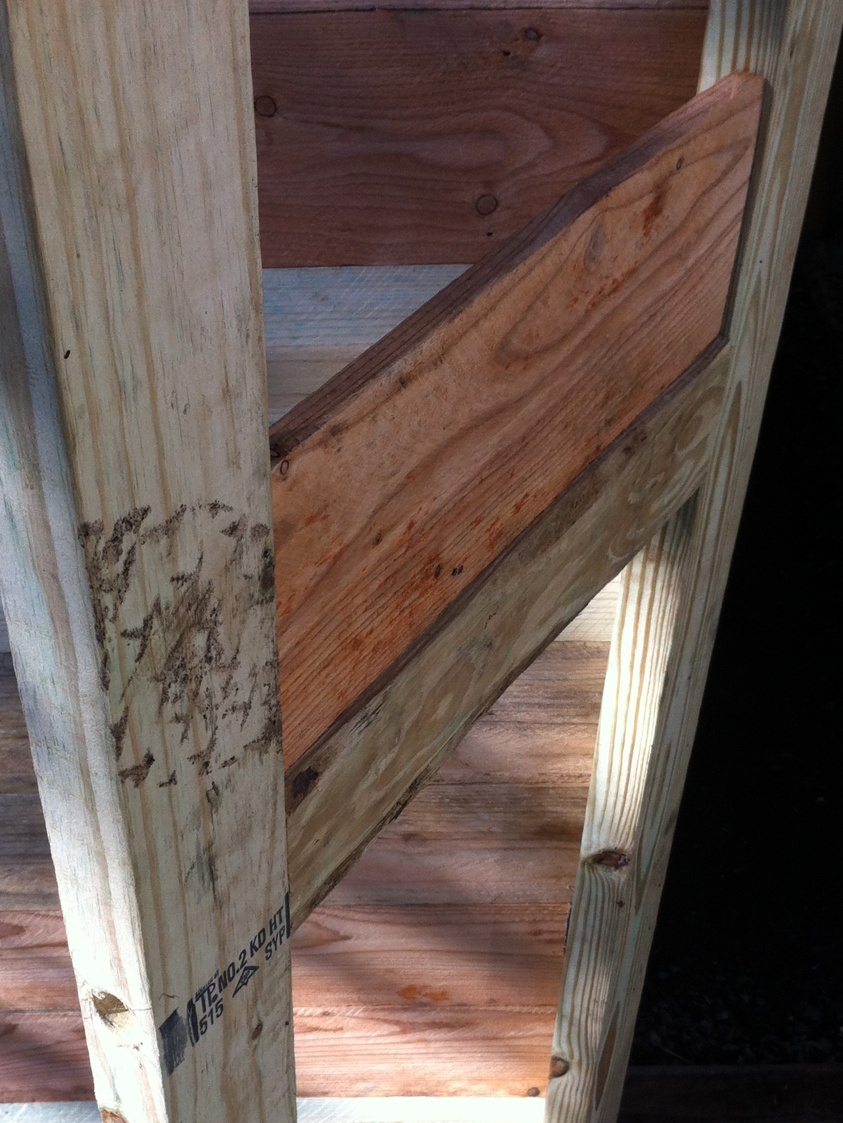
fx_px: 1721
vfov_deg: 35.8
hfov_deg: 27.5
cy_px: 762
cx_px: 327
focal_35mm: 53
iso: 80
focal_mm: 3.85
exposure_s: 1/363
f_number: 2.8
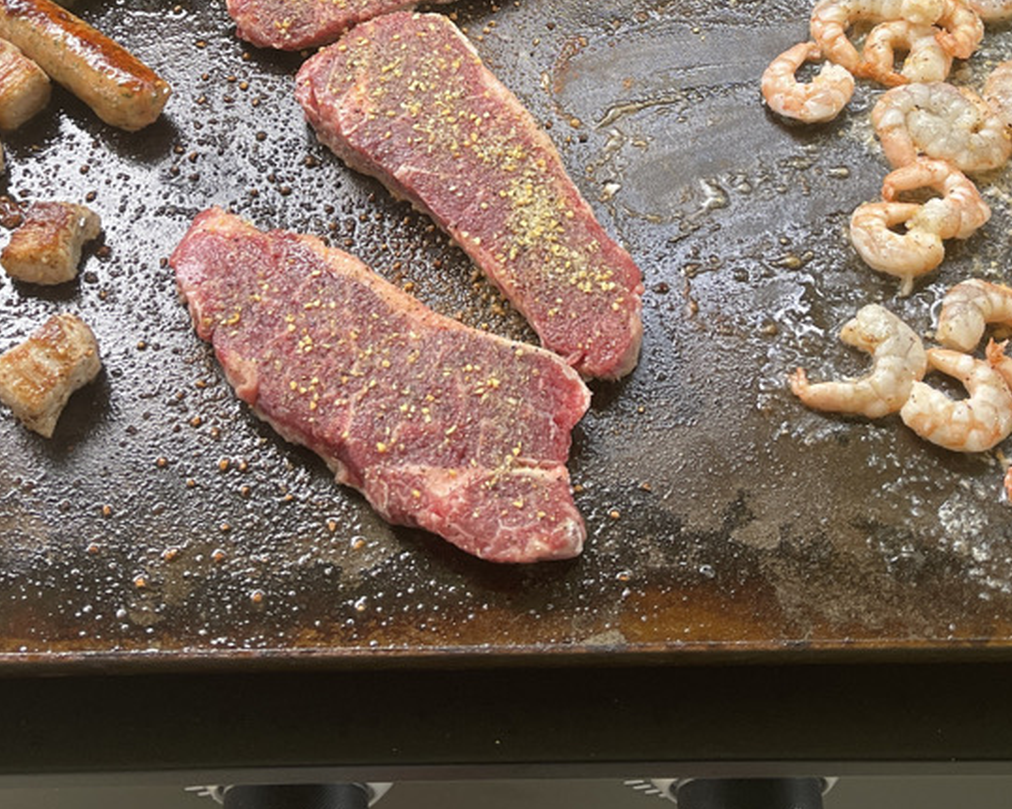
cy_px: 75
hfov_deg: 38.1
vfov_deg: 29.5
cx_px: 502
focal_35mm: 49
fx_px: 1467
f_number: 1.6
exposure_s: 1/121
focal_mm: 5.1
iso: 80
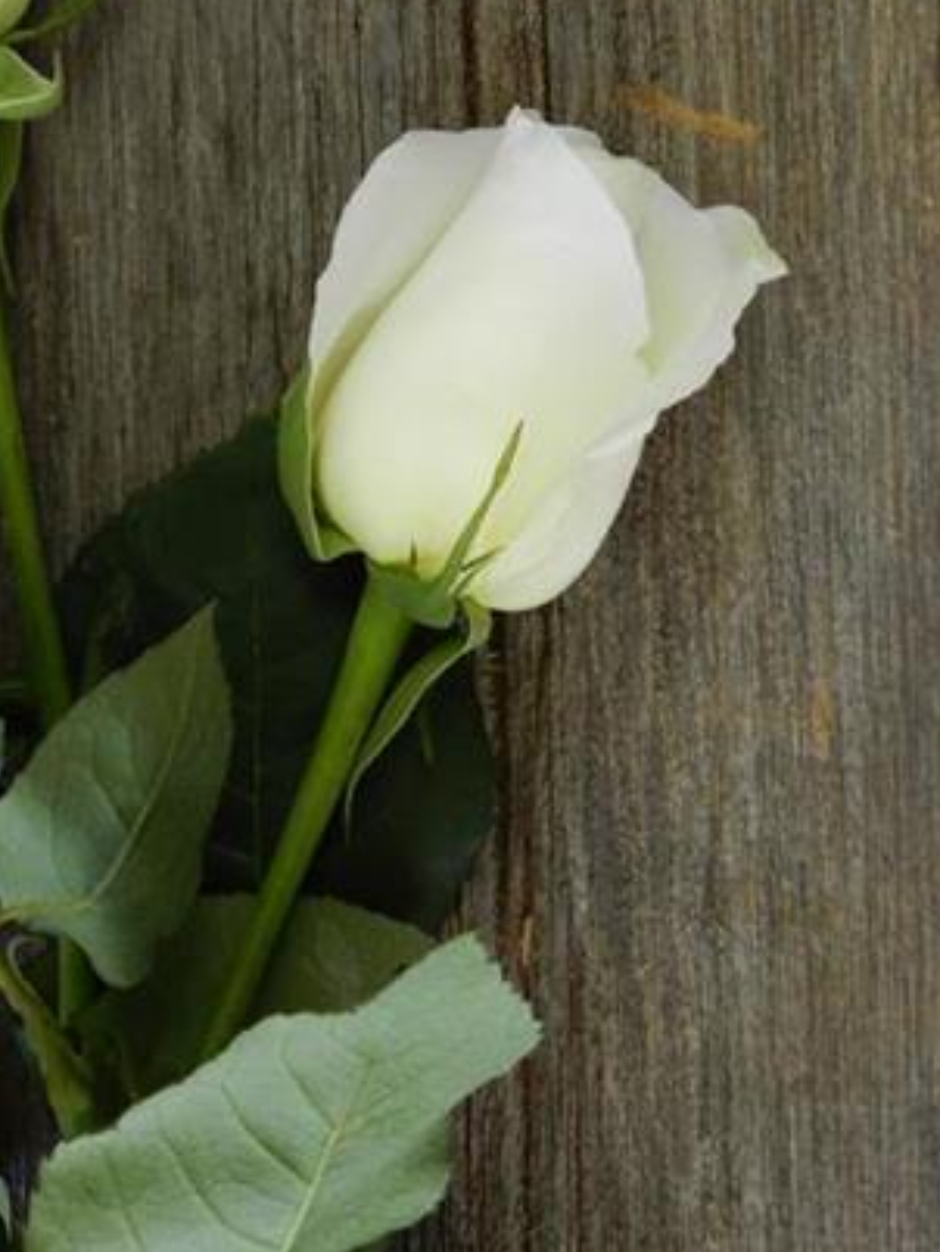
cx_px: 177
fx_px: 2279
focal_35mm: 63
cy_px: 350
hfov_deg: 23.0
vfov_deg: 30.3
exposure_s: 1/30
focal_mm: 6.7
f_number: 4
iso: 180
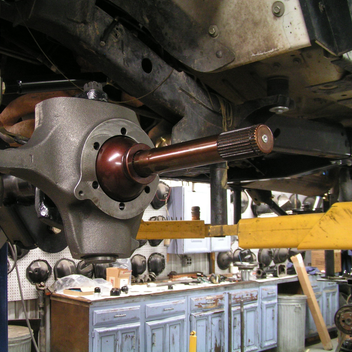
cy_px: 176
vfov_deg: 37.6
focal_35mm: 45
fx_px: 518
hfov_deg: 37.2
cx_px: 119
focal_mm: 5.8
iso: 200
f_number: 5.6
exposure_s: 1/2.5
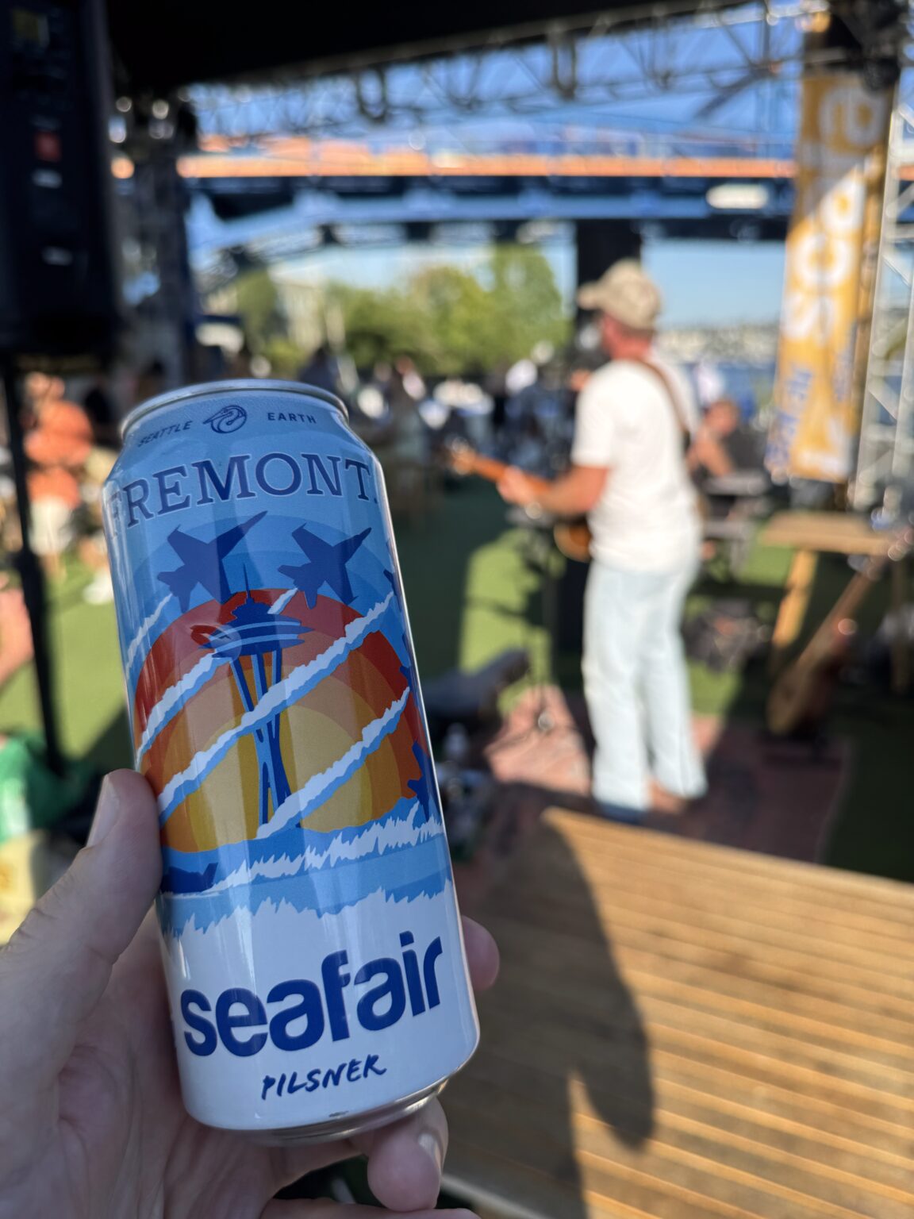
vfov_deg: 71.6
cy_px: 610
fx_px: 845
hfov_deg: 56.8
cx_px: 457
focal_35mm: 24
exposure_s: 1/2174
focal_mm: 6.76
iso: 80
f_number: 1.78
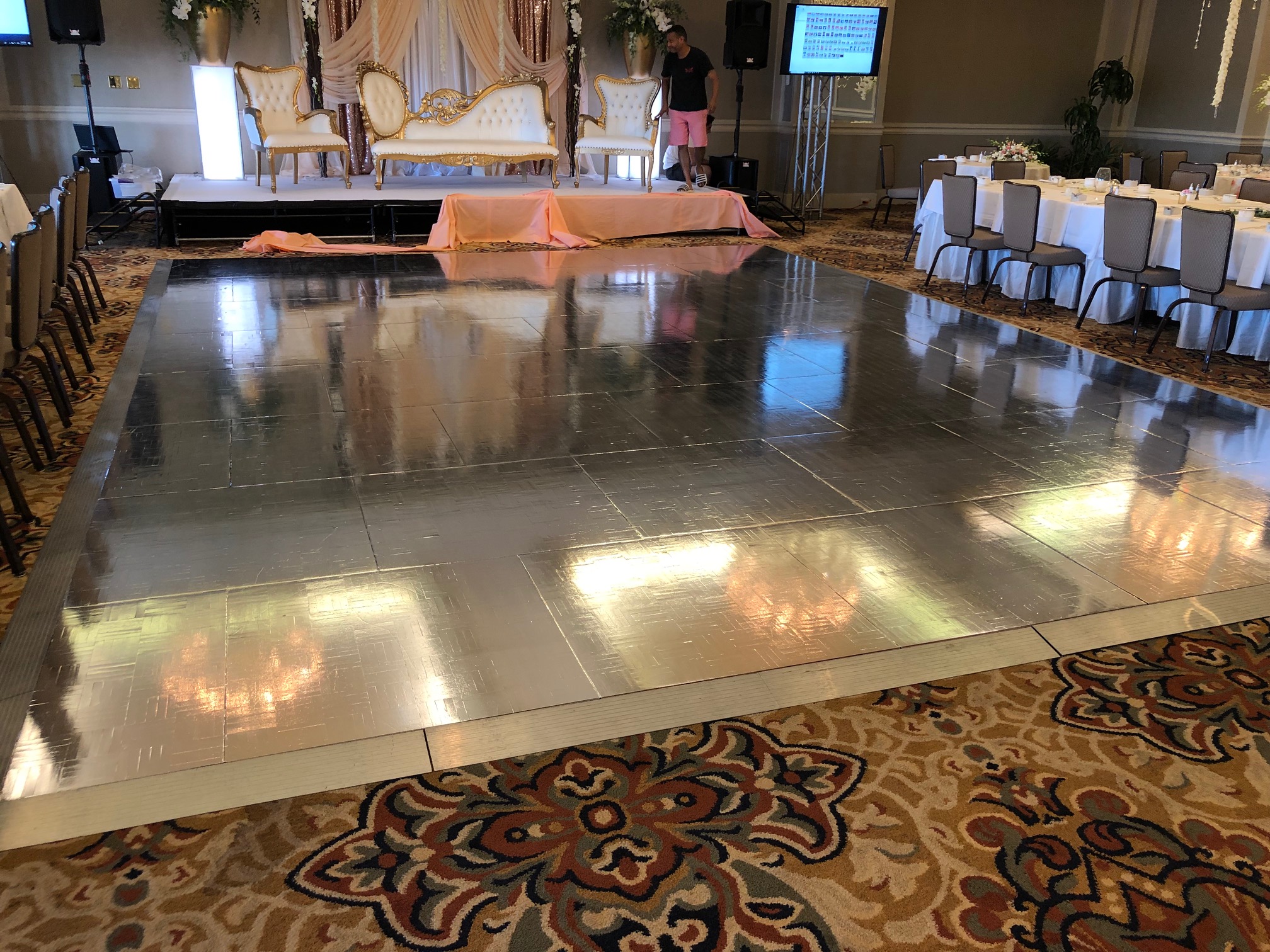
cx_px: 635
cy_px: 476
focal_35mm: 28
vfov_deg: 49.7
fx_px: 1027
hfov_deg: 63.4
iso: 32
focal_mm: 3.99
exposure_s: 1/24
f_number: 1.8
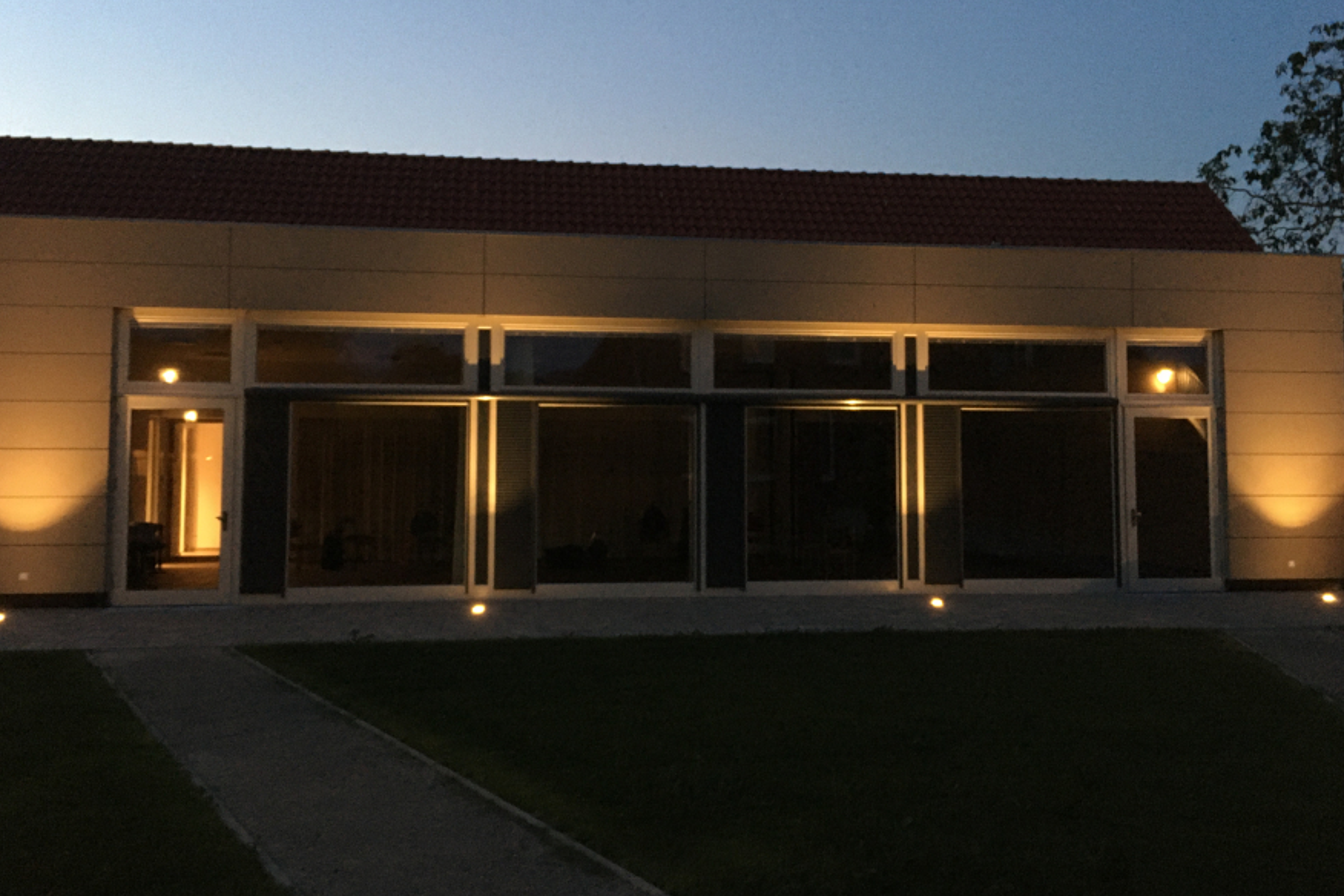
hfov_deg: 60.3
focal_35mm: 31
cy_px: 406
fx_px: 1157
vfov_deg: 42.3
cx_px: 674
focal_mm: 4.15
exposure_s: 1/17
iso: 400
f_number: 2.2
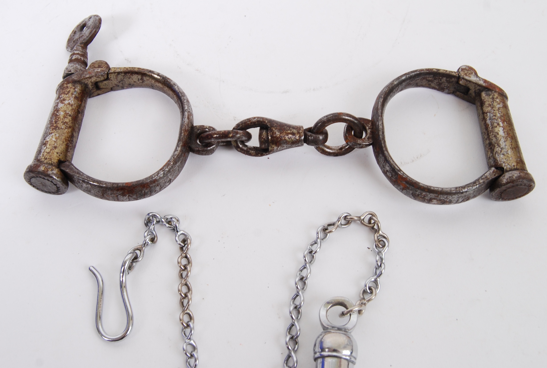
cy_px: 184
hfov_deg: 49.4
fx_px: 594
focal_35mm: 39
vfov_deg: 34.4
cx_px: 274
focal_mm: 26
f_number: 9
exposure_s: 1/40
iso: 400
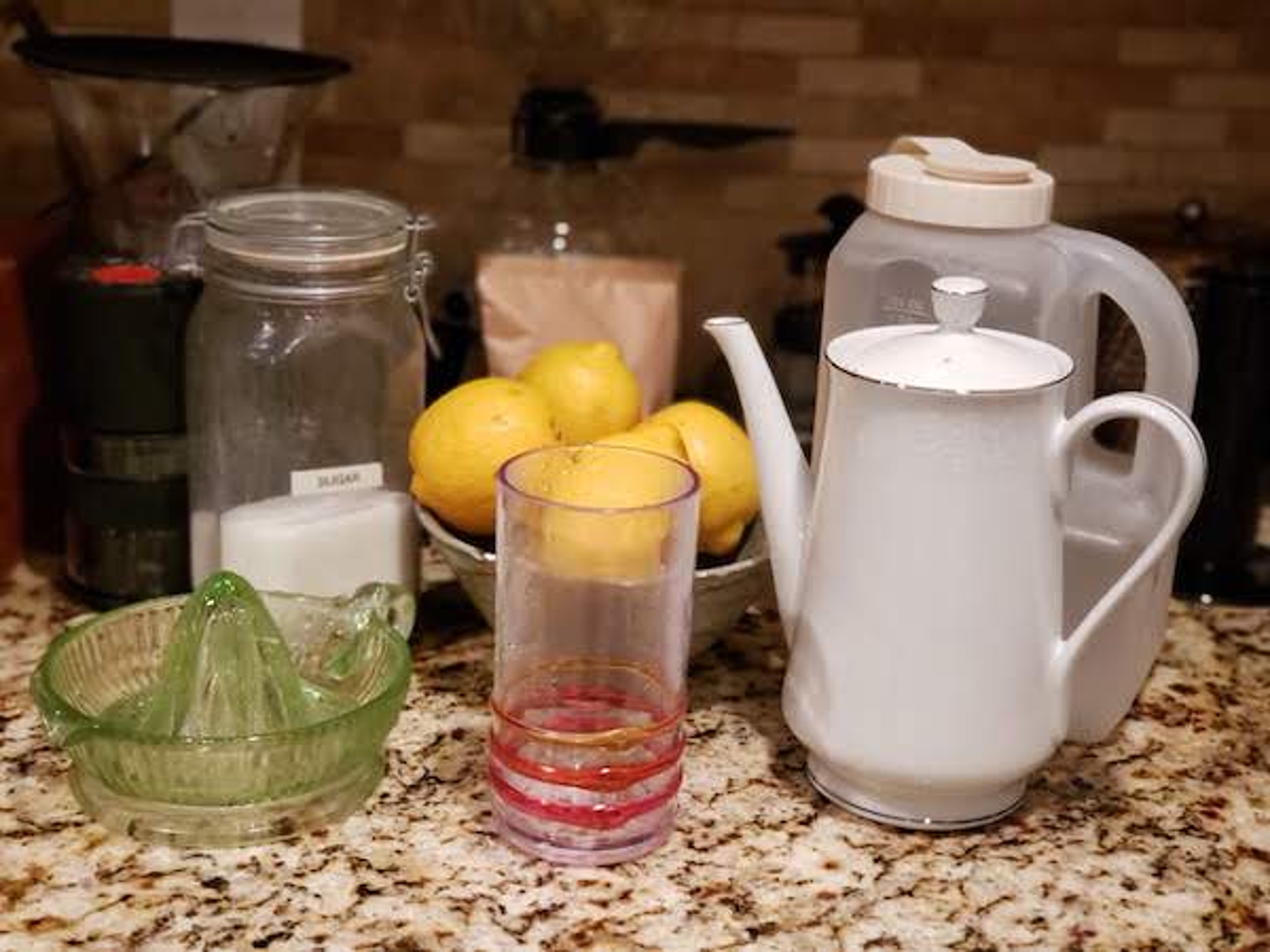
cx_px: 635
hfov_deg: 36.8
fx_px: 1908
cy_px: 476
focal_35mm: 52
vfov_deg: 28.0
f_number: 2.4
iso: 320
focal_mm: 6
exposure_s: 1/24
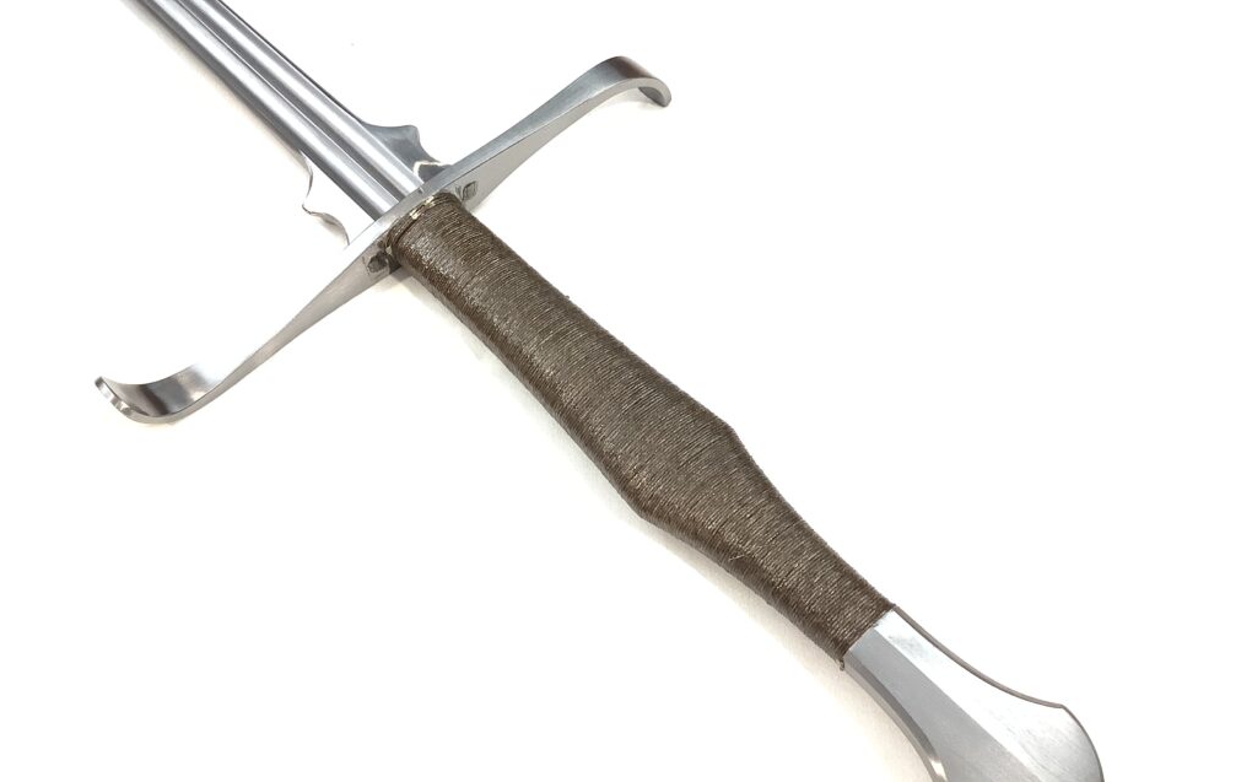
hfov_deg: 58.2
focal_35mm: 33
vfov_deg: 38.2
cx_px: 627
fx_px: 1126
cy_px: 442
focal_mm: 3.3
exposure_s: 1/60
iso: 250
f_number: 2.4
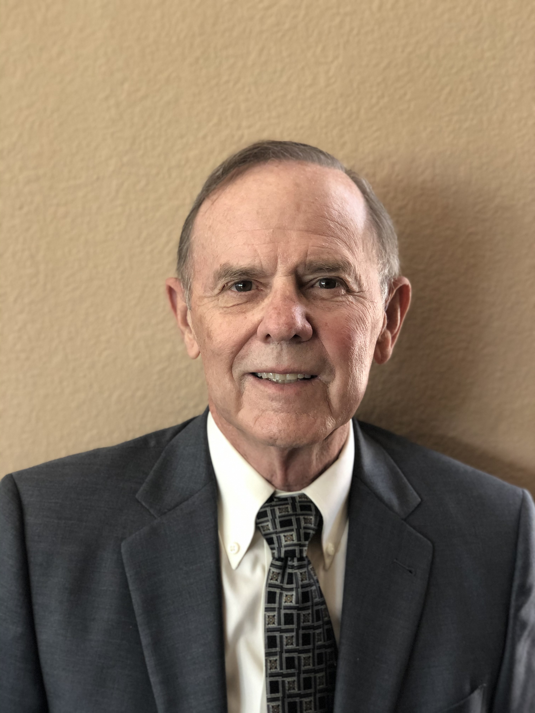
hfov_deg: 28.0
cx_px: 268
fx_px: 1072
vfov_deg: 36.8
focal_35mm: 52
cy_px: 356
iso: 100
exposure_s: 1/30
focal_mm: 6
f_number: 2.4
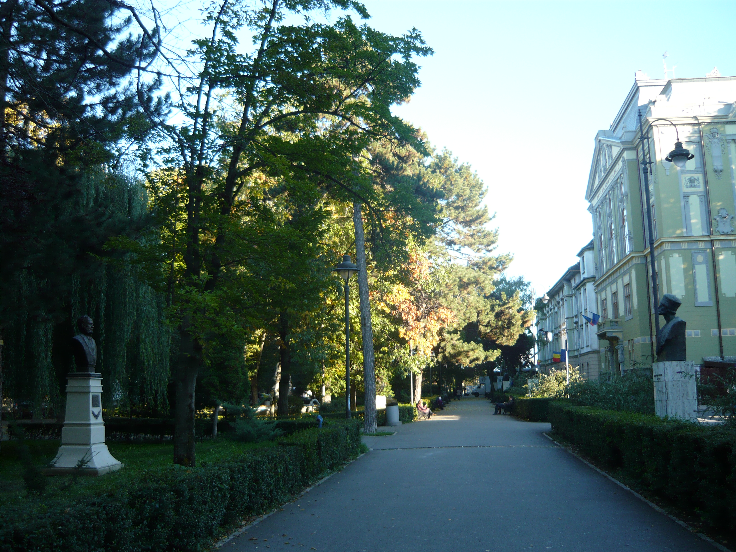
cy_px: 276
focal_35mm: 33
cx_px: 368
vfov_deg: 42.9
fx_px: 702
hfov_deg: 55.4
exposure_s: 1/160
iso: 100
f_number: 2.8
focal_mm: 5.5
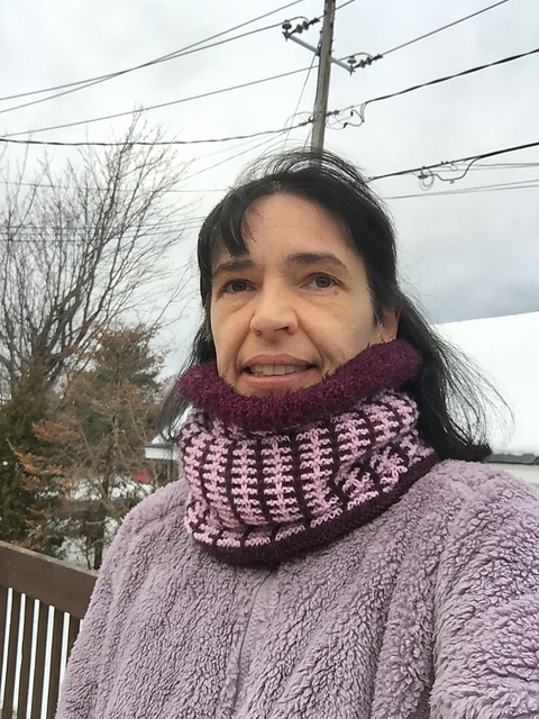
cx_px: 270
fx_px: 644
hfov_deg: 45.4
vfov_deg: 58.4
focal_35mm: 31
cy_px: 360
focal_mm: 2.65
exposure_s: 1/138
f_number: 2.2
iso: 32
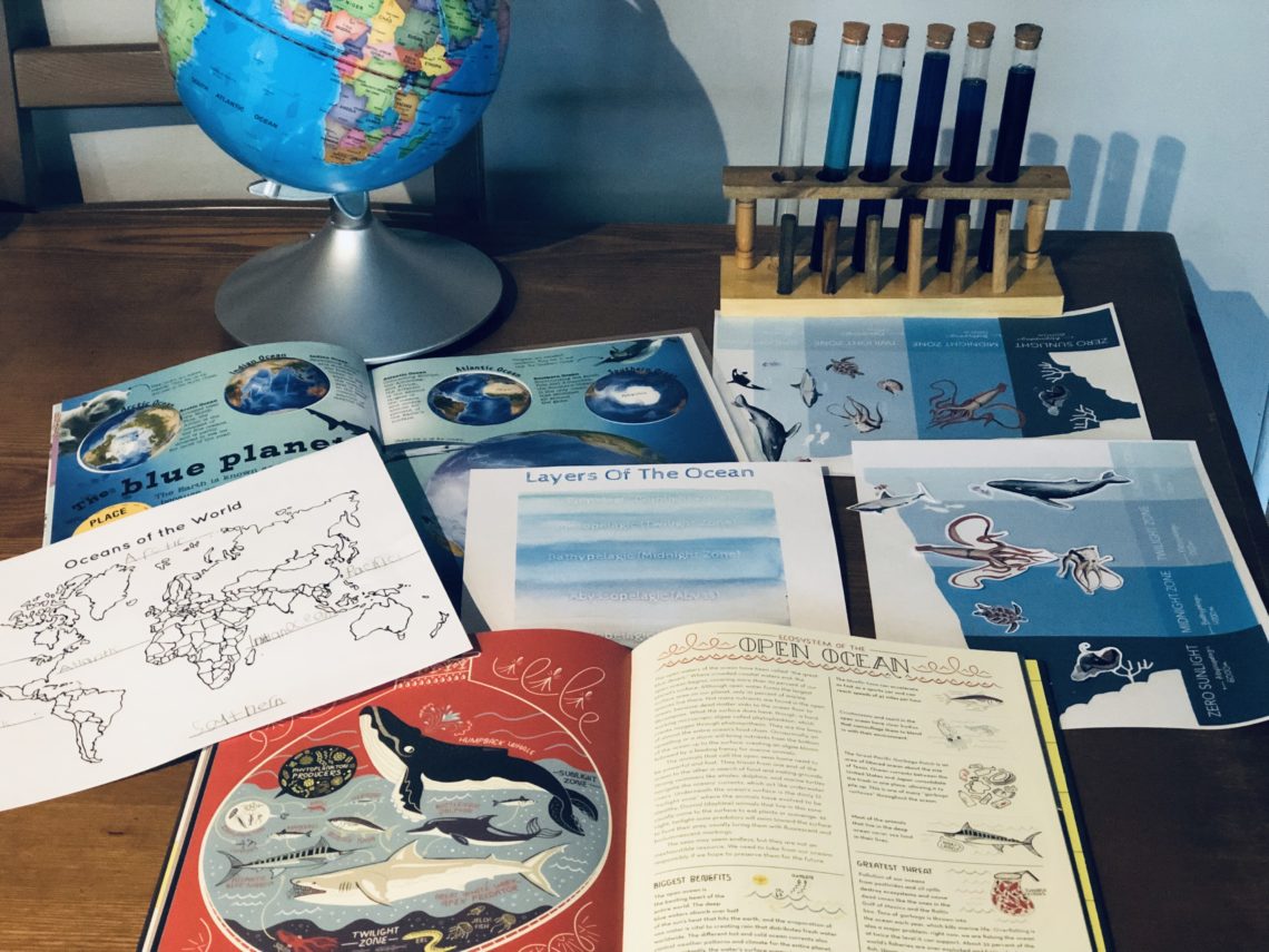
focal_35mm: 57
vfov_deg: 25.7
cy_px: 476
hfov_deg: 33.8
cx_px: 634
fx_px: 2090
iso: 400
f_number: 2.8
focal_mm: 6.6
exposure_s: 1/30
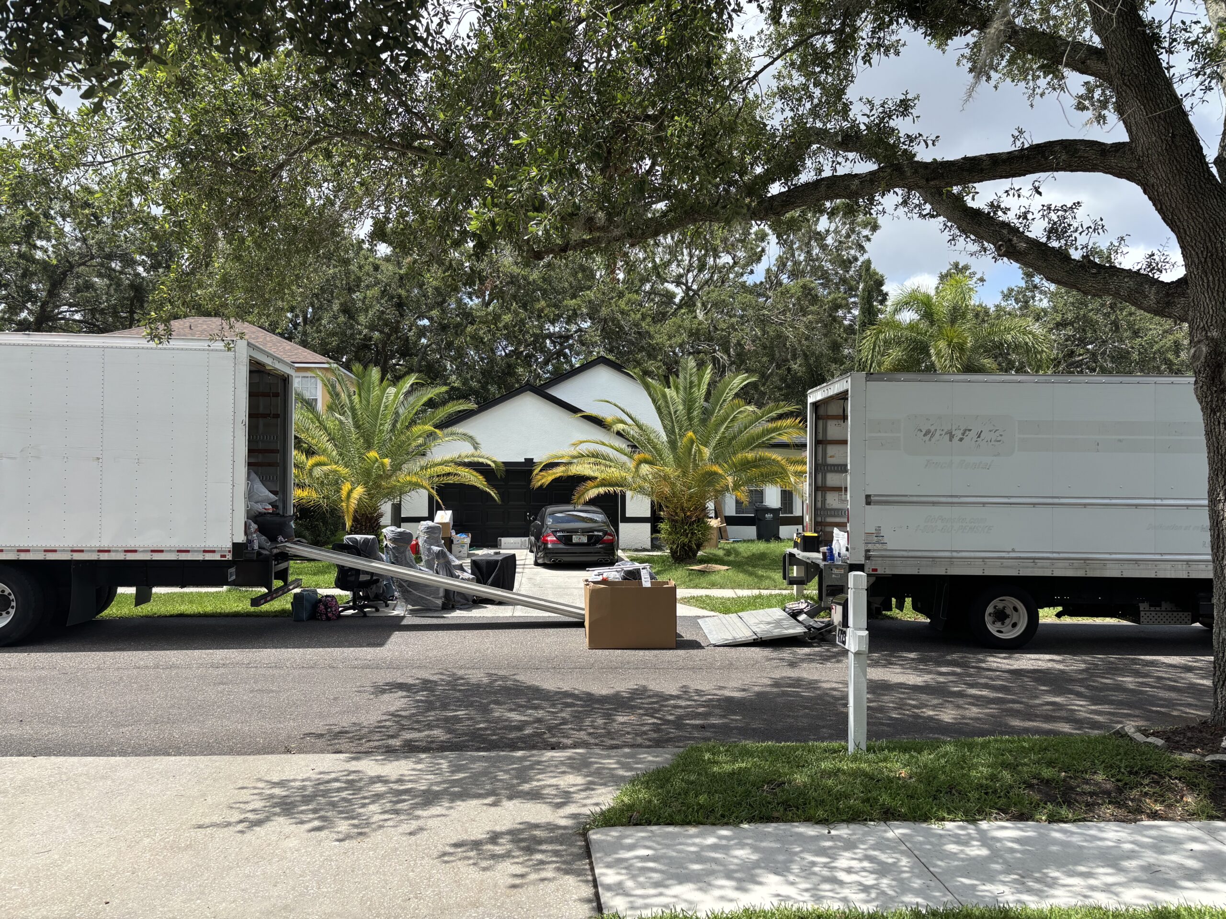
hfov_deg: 67.3
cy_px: 460
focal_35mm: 26
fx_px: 921
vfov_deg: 53.1
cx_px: 613
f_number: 1.6
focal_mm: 5.96
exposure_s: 1/1362
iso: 50
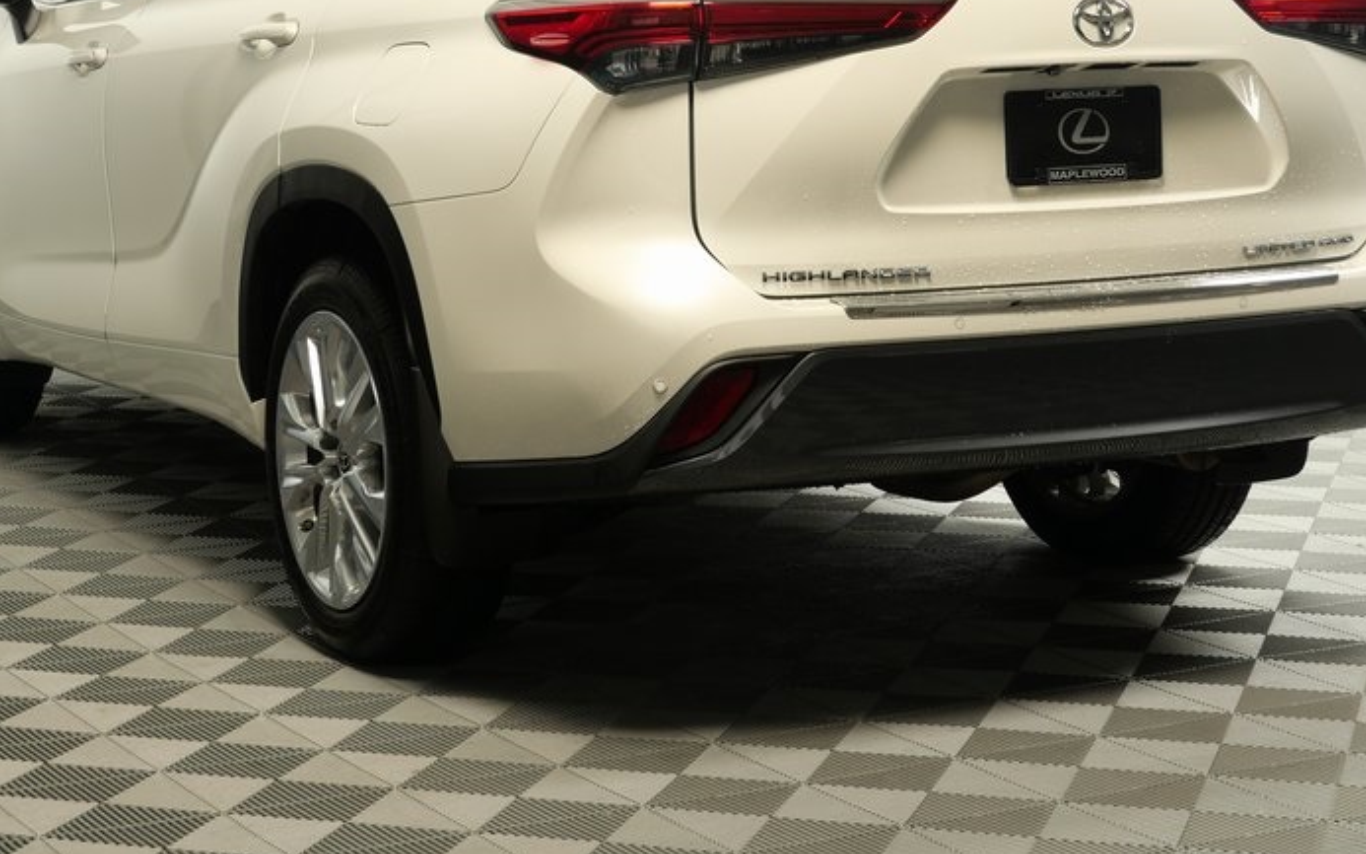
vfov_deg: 17.9
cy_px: 170
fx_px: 2680
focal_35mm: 72
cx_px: 656
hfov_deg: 28.6
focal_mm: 23
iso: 250
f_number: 5
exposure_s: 1/200
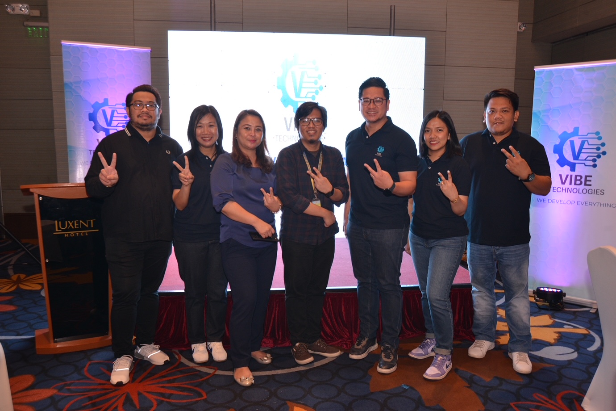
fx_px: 513
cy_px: 206
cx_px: 308
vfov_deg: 43.6
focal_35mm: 30
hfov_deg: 61.9
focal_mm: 30
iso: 1250
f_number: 5.6
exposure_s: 1/80
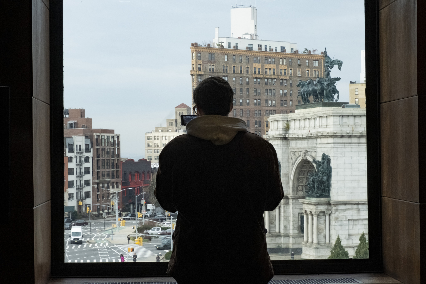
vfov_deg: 18.2
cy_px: 142
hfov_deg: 27.0
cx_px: 213
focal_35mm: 75
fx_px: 887
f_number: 16
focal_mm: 50
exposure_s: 1/200
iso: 1600
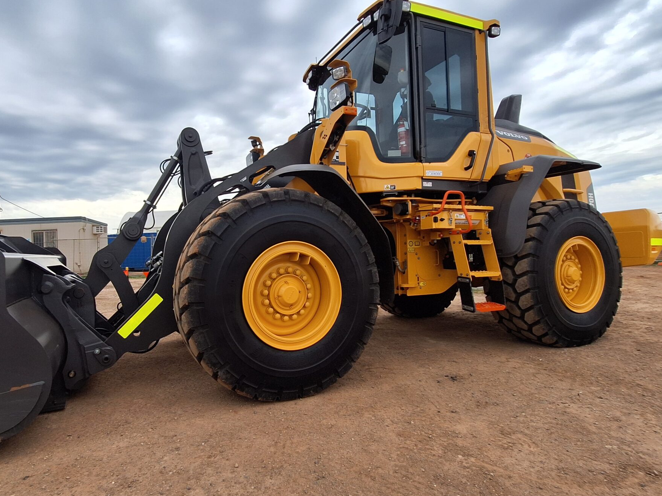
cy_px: 253
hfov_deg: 83.6
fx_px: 363
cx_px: 265
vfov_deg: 68.7
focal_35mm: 19
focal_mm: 1.74
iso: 40
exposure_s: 1/499
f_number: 2.2
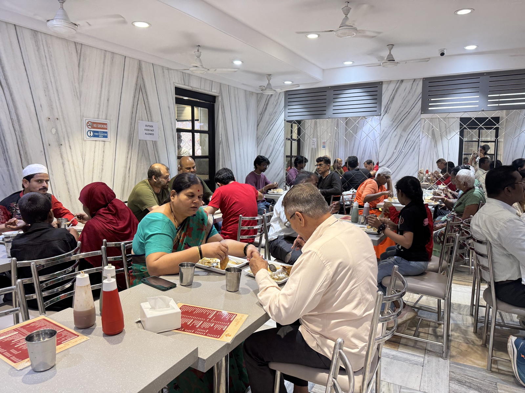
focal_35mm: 24
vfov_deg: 56.8
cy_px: 196
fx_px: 364
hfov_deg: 71.6
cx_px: 262
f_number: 1.78
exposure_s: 1/100
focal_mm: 6.76
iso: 125
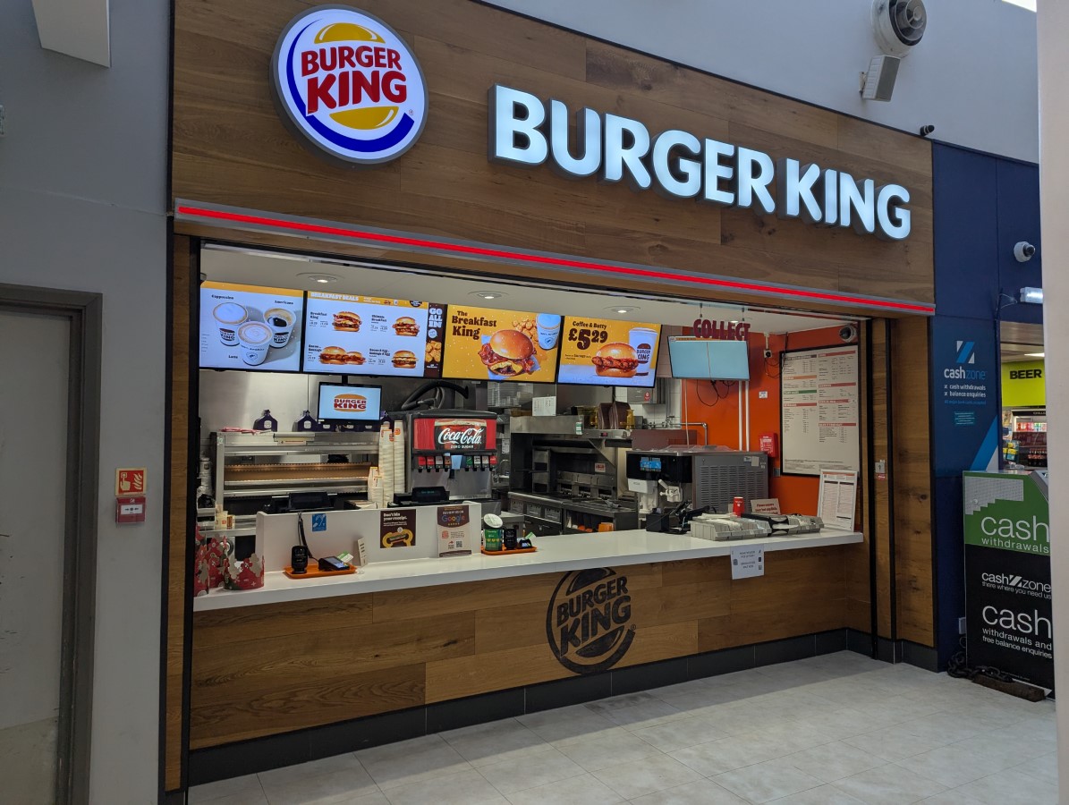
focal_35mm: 24
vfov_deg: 56.9
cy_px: 402
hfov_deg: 71.5
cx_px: 534
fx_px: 742
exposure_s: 1/120
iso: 53
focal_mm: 6.81
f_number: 1.85
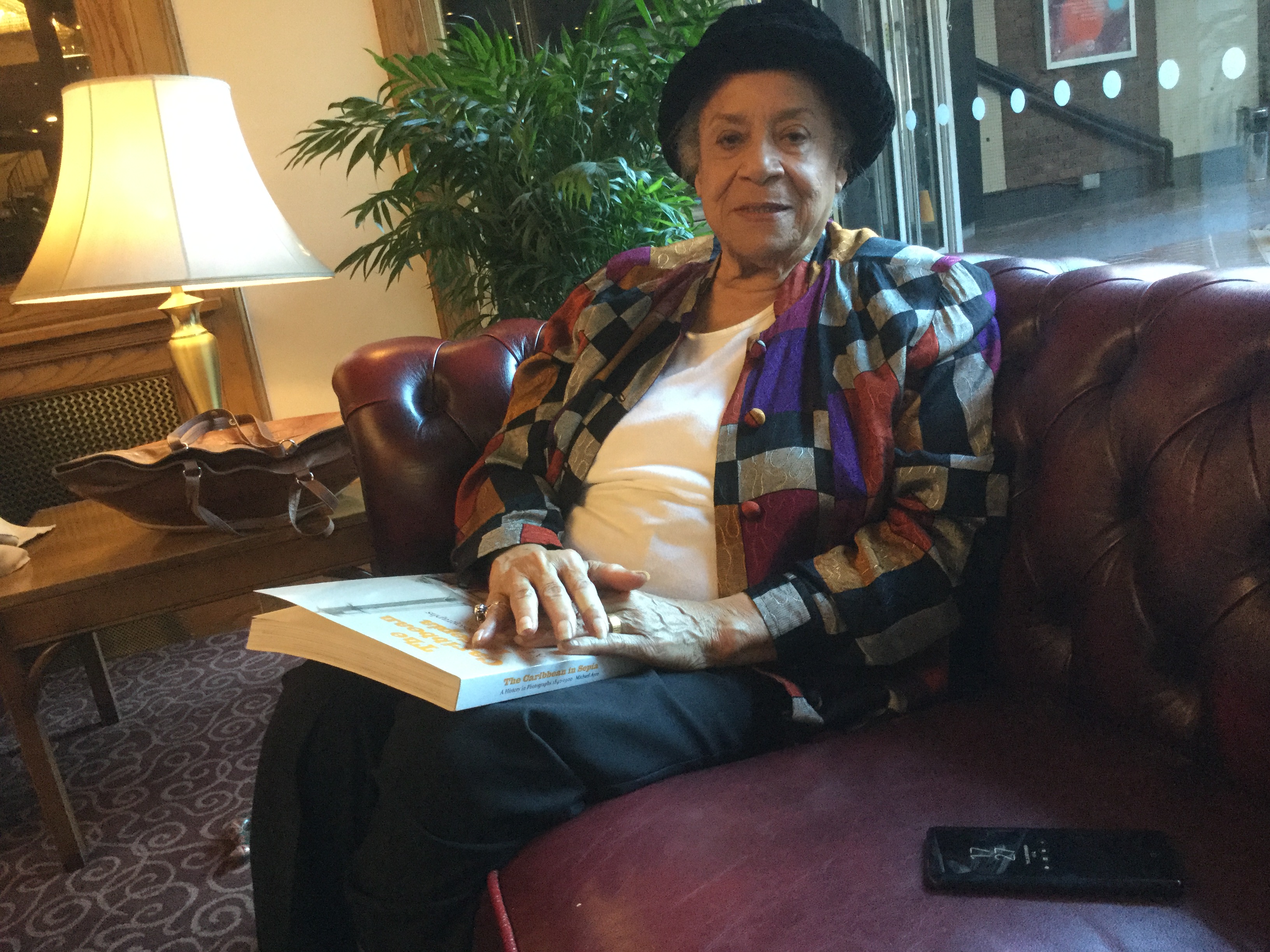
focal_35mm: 31
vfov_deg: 45.4
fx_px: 1137
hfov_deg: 58.4
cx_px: 635
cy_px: 476
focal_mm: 3.3
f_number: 2.4
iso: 200
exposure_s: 1/20
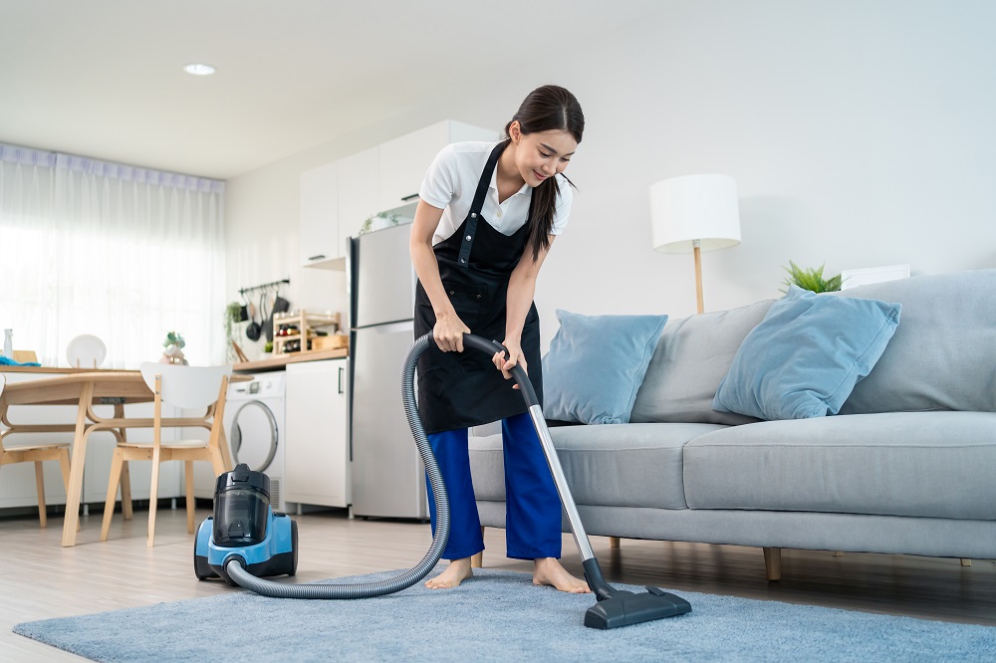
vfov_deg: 37.8
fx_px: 968
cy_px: 332
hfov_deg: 54.5
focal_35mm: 35
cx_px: 498
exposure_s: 1/640
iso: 400
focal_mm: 35
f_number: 2.2
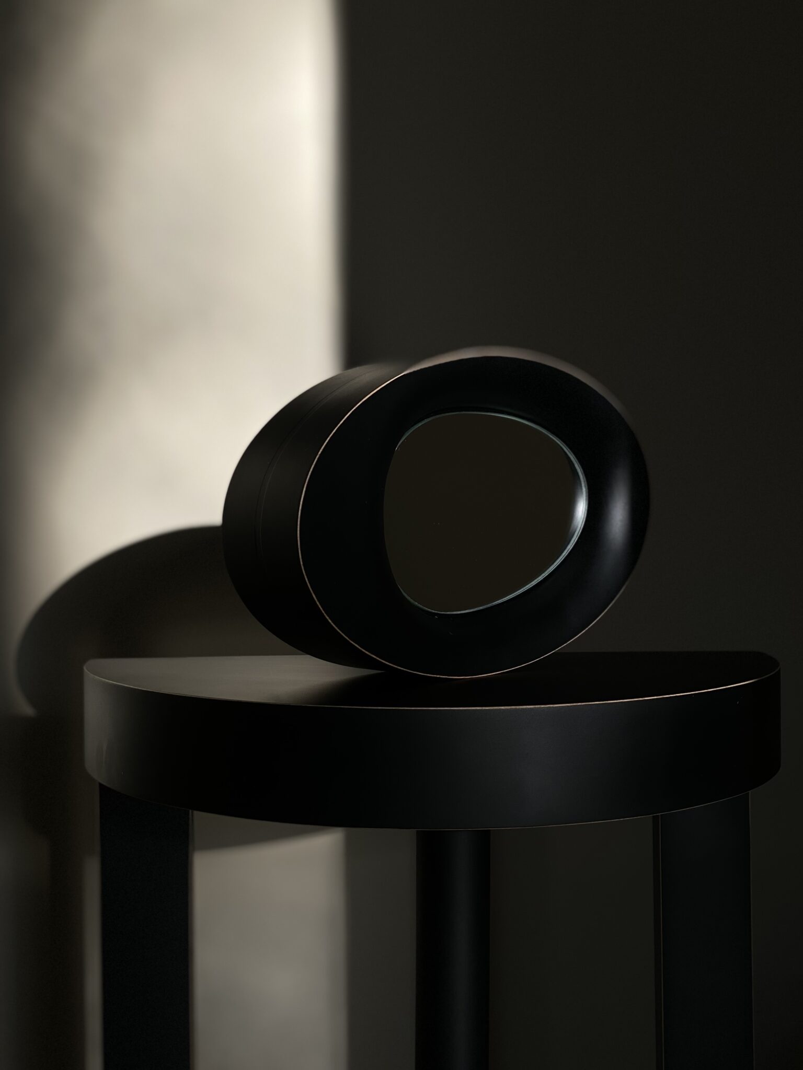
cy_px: 535
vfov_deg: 36.8
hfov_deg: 28.0
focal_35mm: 52
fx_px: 1608
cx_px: 402
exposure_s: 1/122
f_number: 2
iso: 32
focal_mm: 6
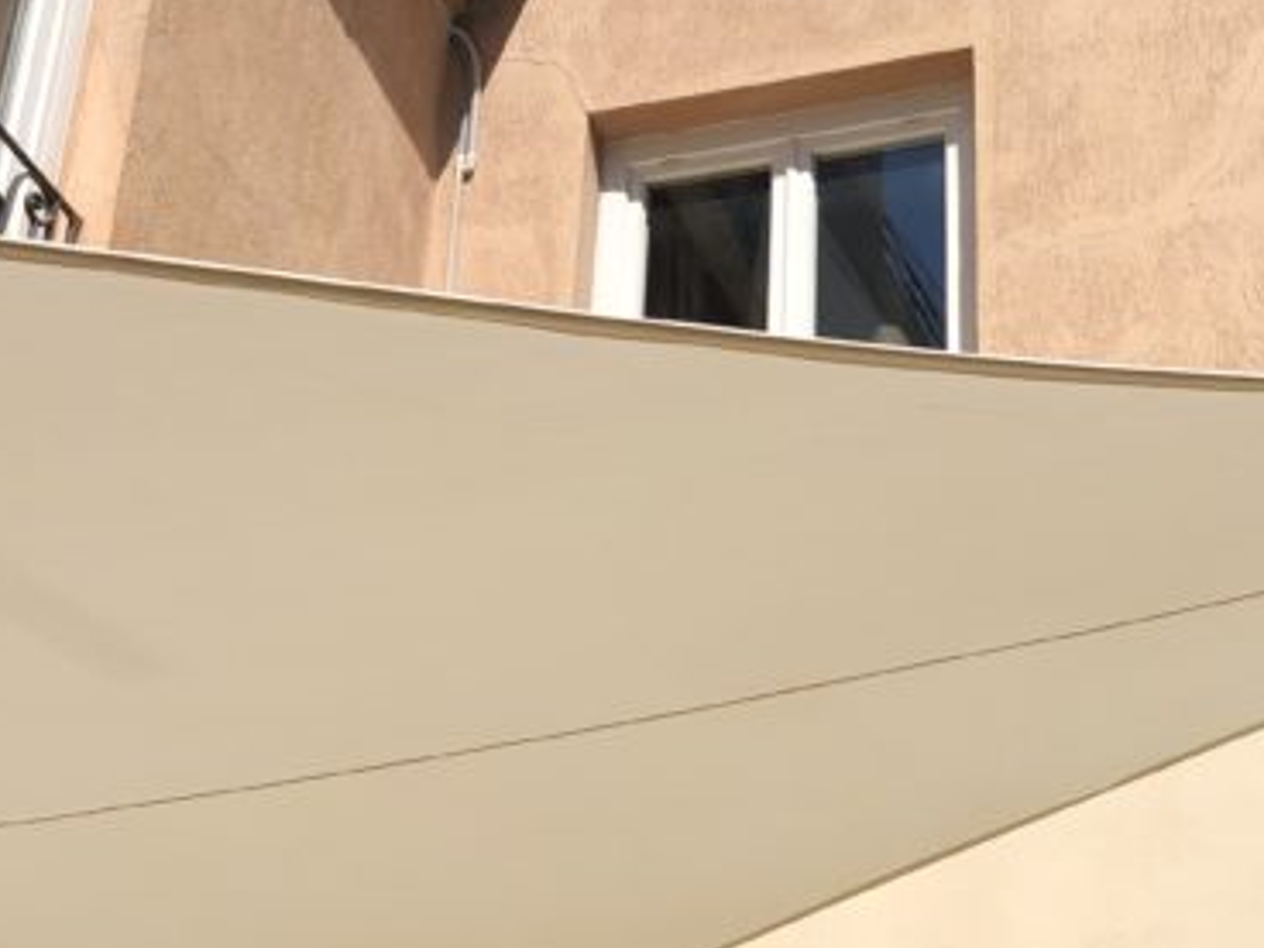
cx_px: 843
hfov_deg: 32.4
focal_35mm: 59
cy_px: 706
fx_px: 2154
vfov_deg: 24.6
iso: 20
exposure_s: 1/3690
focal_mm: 3.99
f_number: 1.8
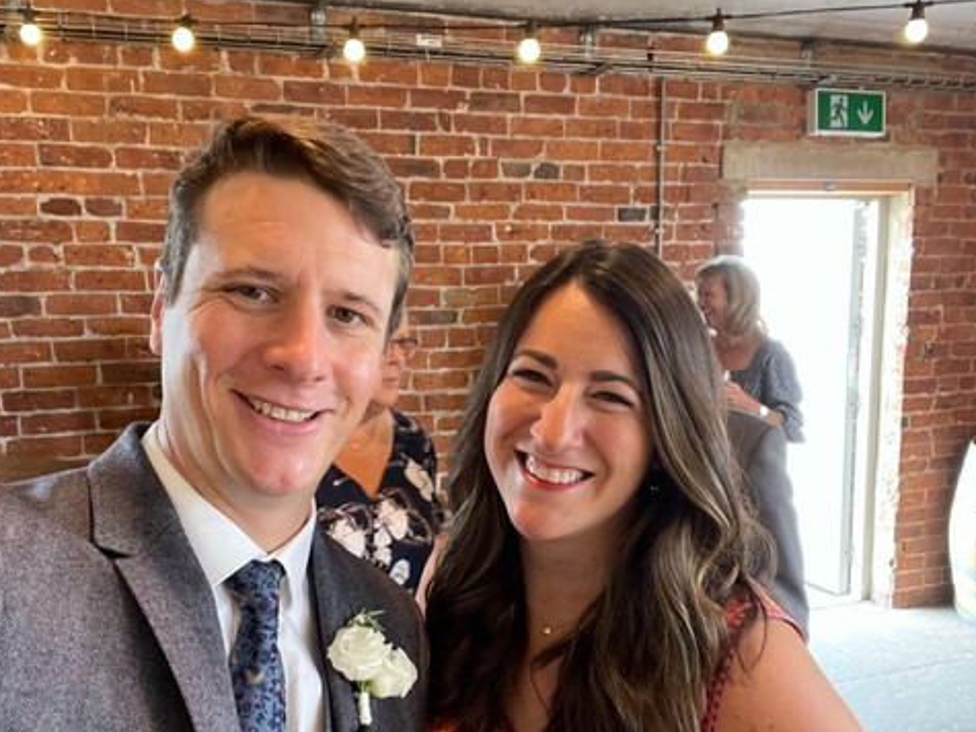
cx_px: 464
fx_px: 874
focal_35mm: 31
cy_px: 436
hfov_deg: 58.3
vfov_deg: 45.2
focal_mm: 2.71
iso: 250
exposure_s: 1/33
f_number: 2.2
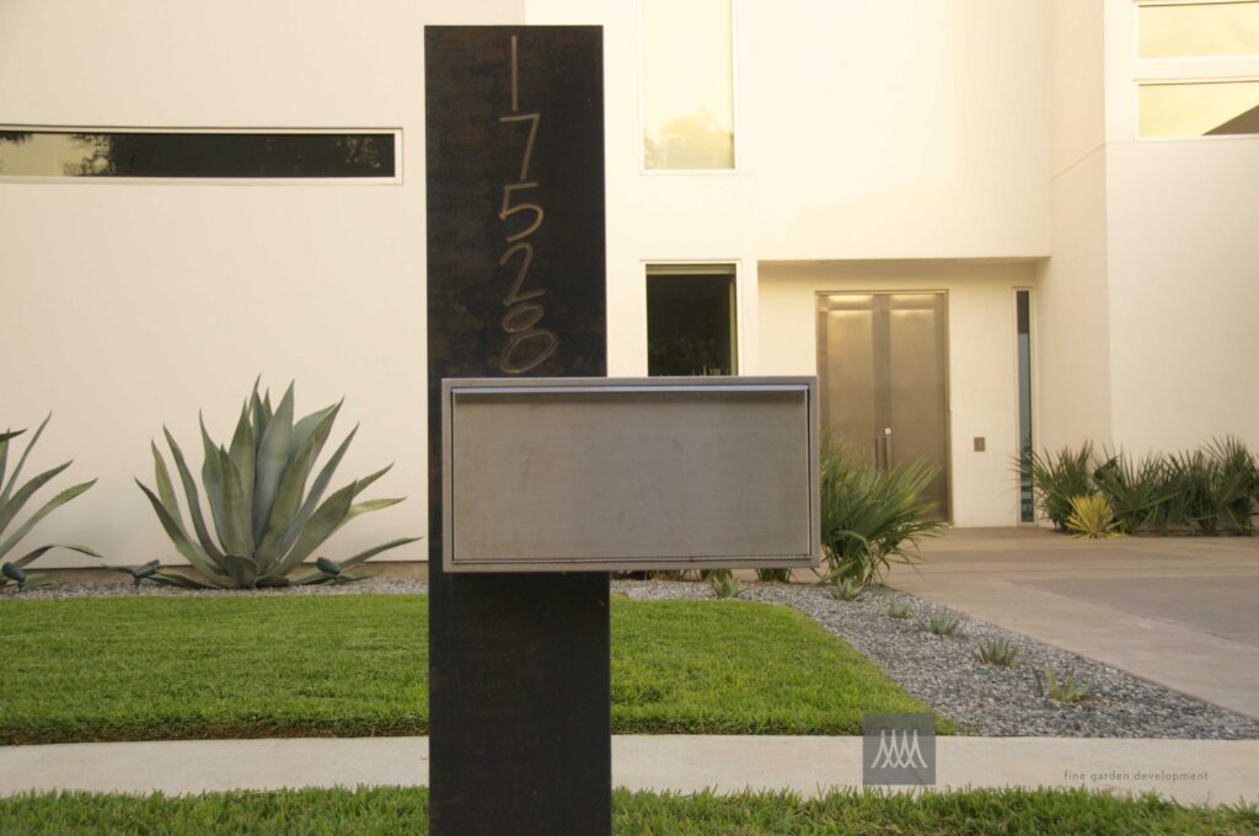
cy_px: 418
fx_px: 1677
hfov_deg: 41.2
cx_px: 630
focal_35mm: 48
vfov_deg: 28.0
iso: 640
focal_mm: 32
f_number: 4.2
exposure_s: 1/250
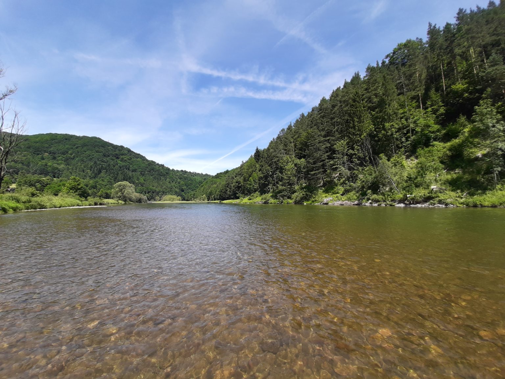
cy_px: 190
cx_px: 252
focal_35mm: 13
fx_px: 190
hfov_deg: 106.2
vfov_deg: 89.9
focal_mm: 1.42
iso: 40
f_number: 2.2
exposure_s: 1/587
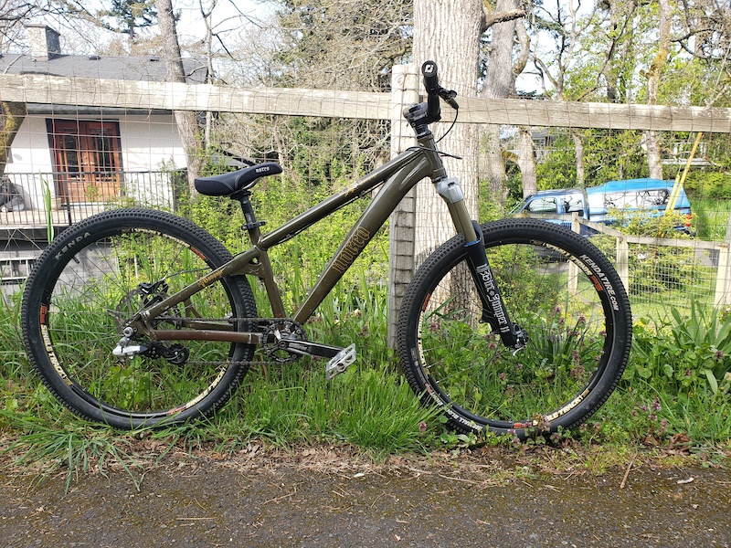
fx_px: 549
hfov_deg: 67.3
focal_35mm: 26
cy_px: 274
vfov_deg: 53.1
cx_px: 366
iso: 50
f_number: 2.4
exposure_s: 1/267
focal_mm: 4.3
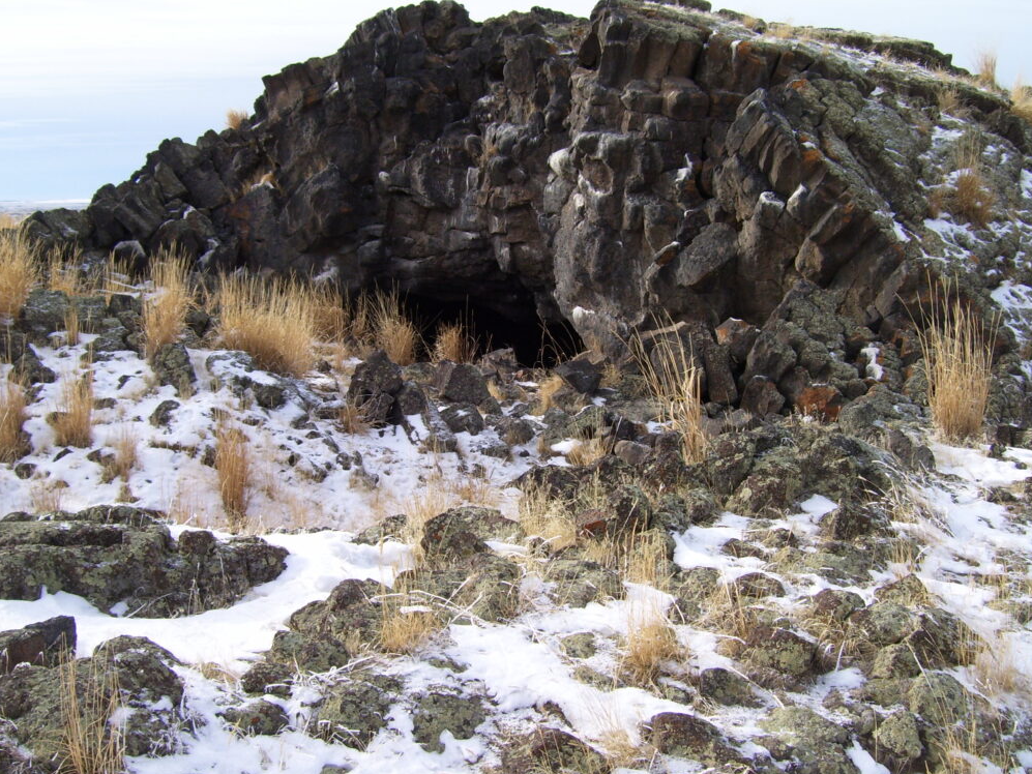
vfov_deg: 37.7
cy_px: 380
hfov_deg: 49.0
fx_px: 1133
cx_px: 511
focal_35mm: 38
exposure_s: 1/350
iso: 80
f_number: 4.8
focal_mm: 6
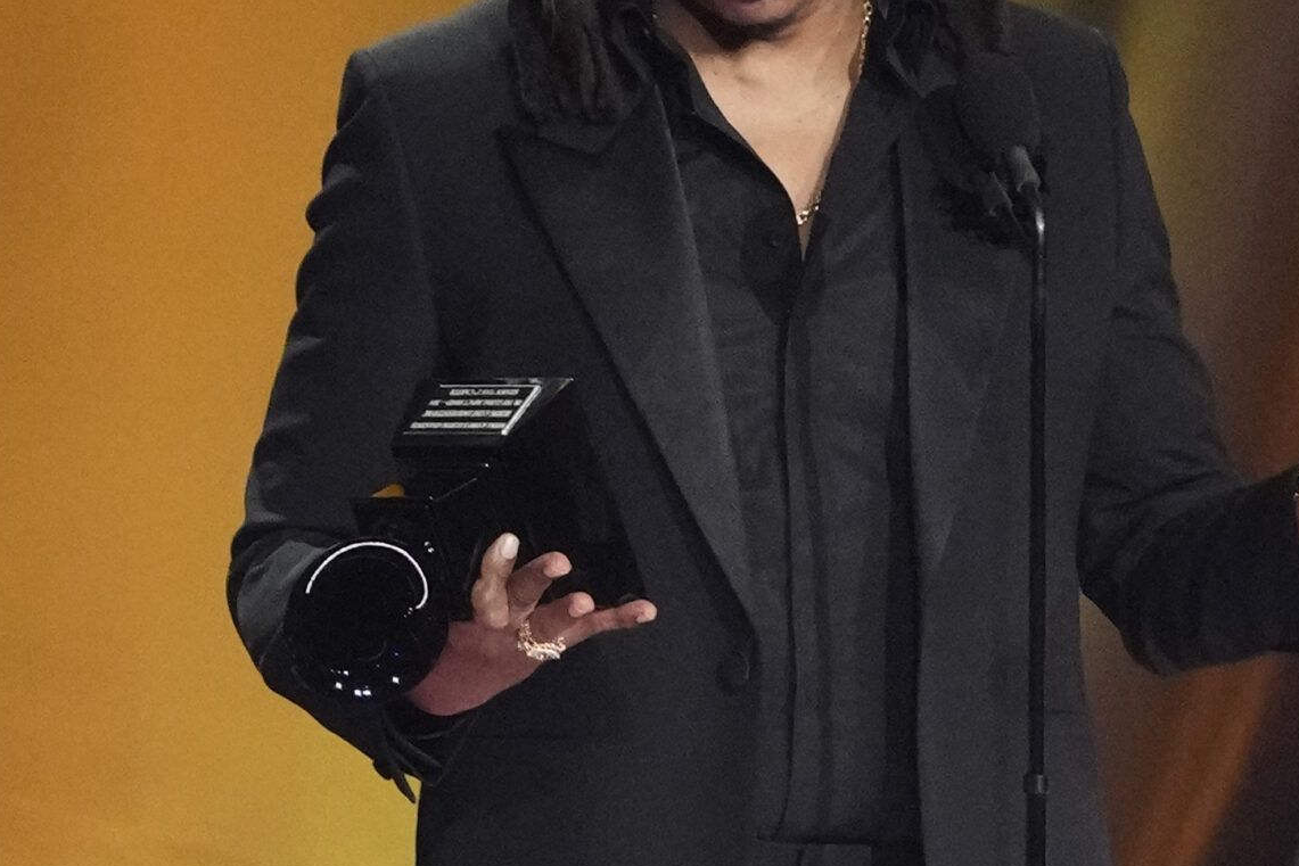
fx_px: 48571
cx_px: 1170
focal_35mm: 1346
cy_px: 333
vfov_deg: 1.0
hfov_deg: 1.5
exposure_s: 1/400
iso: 5000
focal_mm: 400
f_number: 2.8
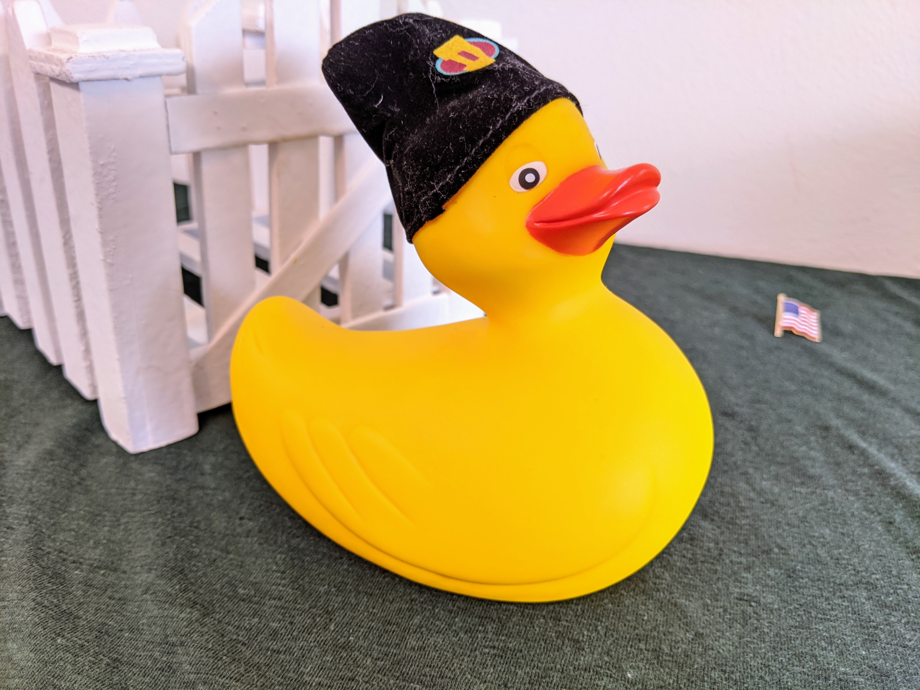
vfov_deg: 51.4
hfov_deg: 65.3
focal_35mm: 27
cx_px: 460
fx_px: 718
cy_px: 345
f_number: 1.8
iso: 77
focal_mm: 4.44
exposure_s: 1/40
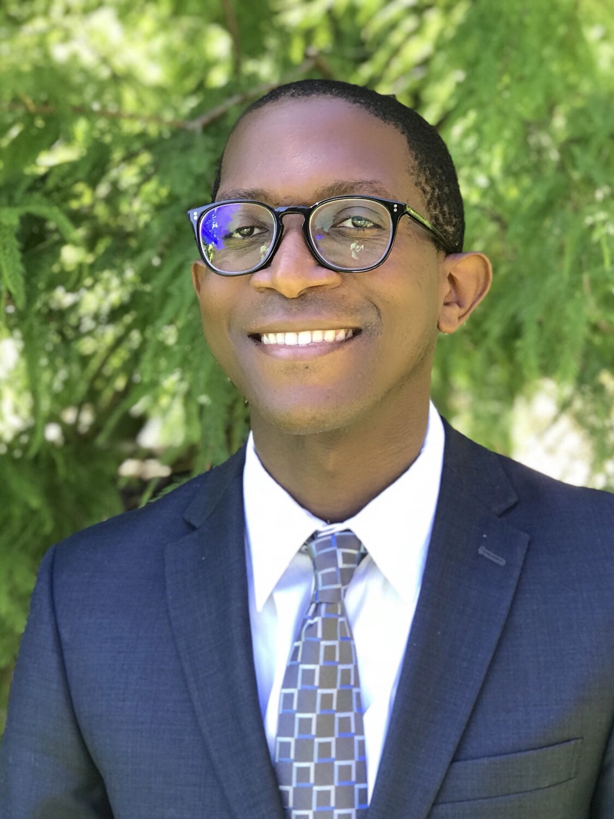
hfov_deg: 25.7
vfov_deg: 33.8
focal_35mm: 57
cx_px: 307
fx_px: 1348
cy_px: 410
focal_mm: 6.6
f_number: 2.8
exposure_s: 1/60
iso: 40
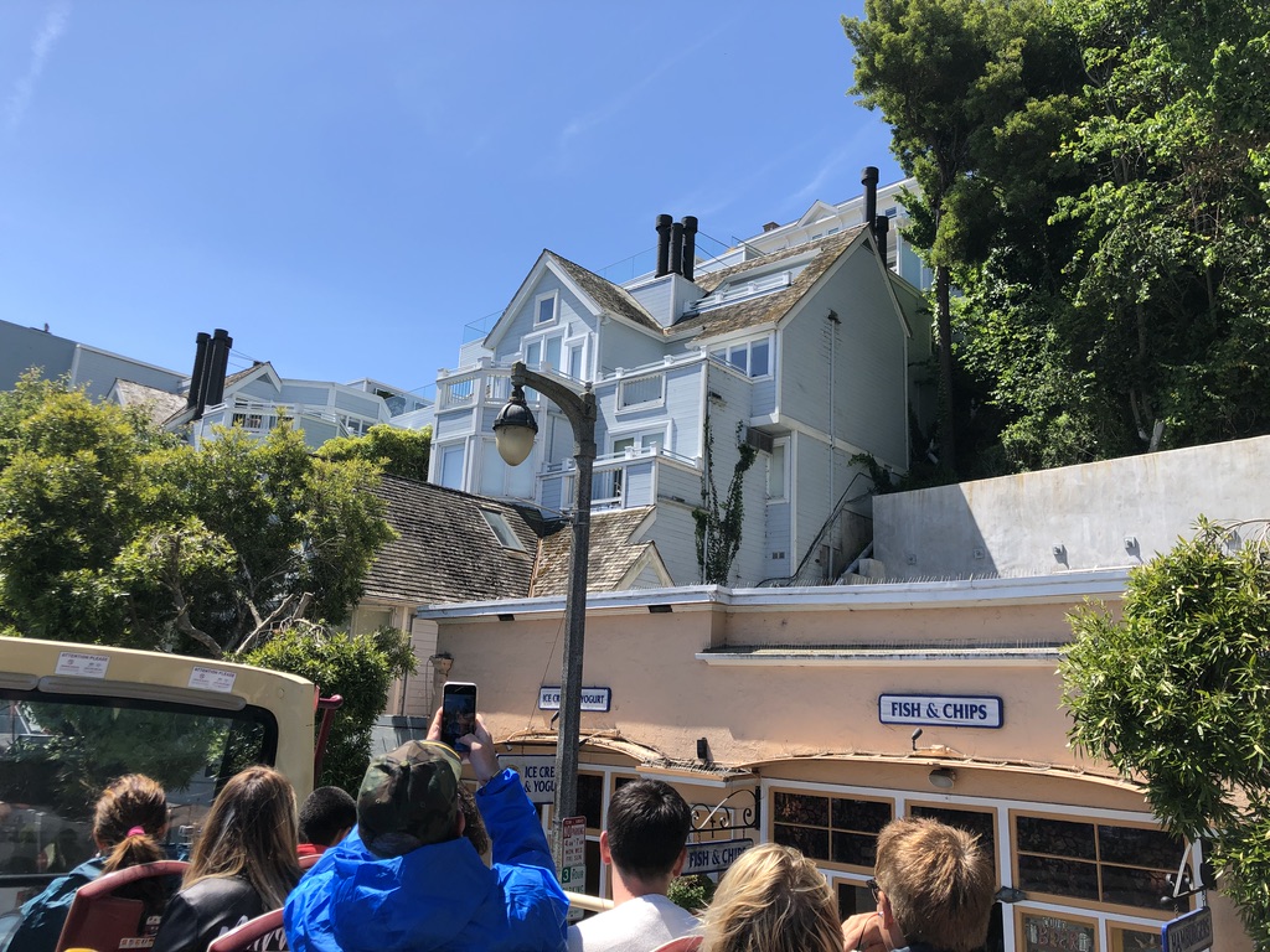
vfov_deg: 49.7
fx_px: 1027
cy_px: 476
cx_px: 635
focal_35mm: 28
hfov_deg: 63.4
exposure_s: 1/1297
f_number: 1.8
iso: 20
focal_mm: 4
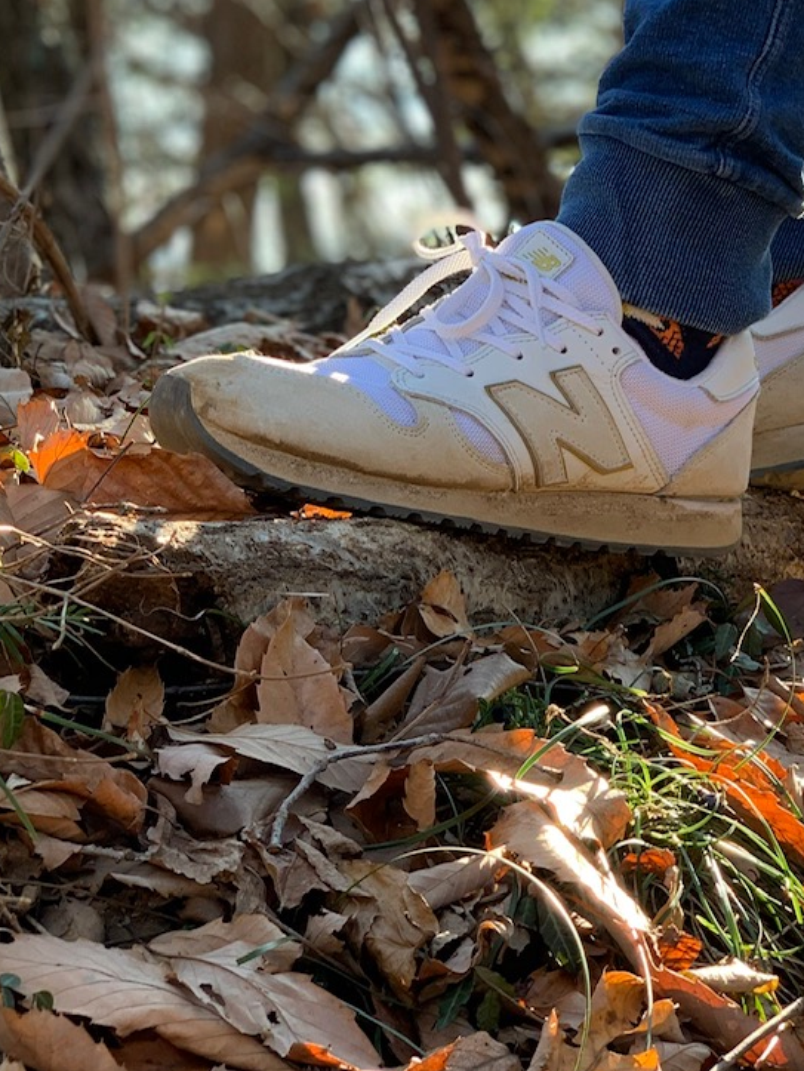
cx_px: 551
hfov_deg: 16.0
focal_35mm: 92
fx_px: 2847
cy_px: 308
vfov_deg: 21.2
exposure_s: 1/122
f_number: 2.4
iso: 32
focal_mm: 6
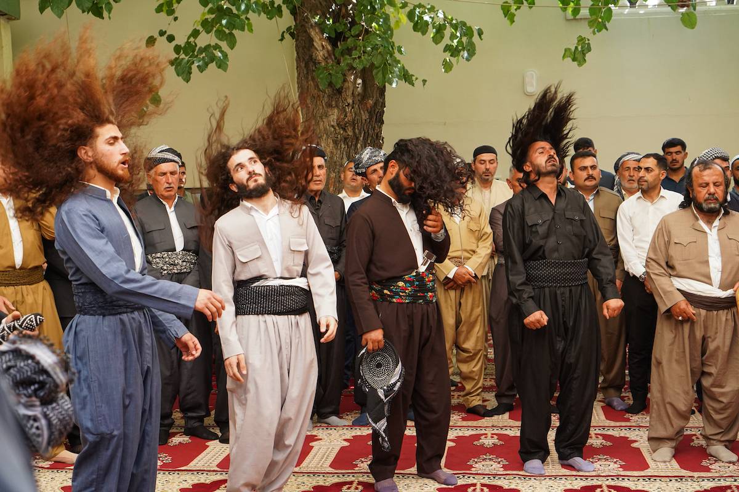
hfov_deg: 37.5
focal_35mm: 53
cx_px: 370
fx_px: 1088
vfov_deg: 25.5
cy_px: 246
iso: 2500
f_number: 5.6
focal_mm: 53
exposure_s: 1/320
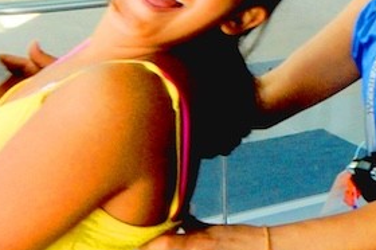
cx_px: 810
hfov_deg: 15.2
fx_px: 1043
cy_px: -147
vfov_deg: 12.8
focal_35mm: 100
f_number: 16
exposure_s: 1/125
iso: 1250
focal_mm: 14
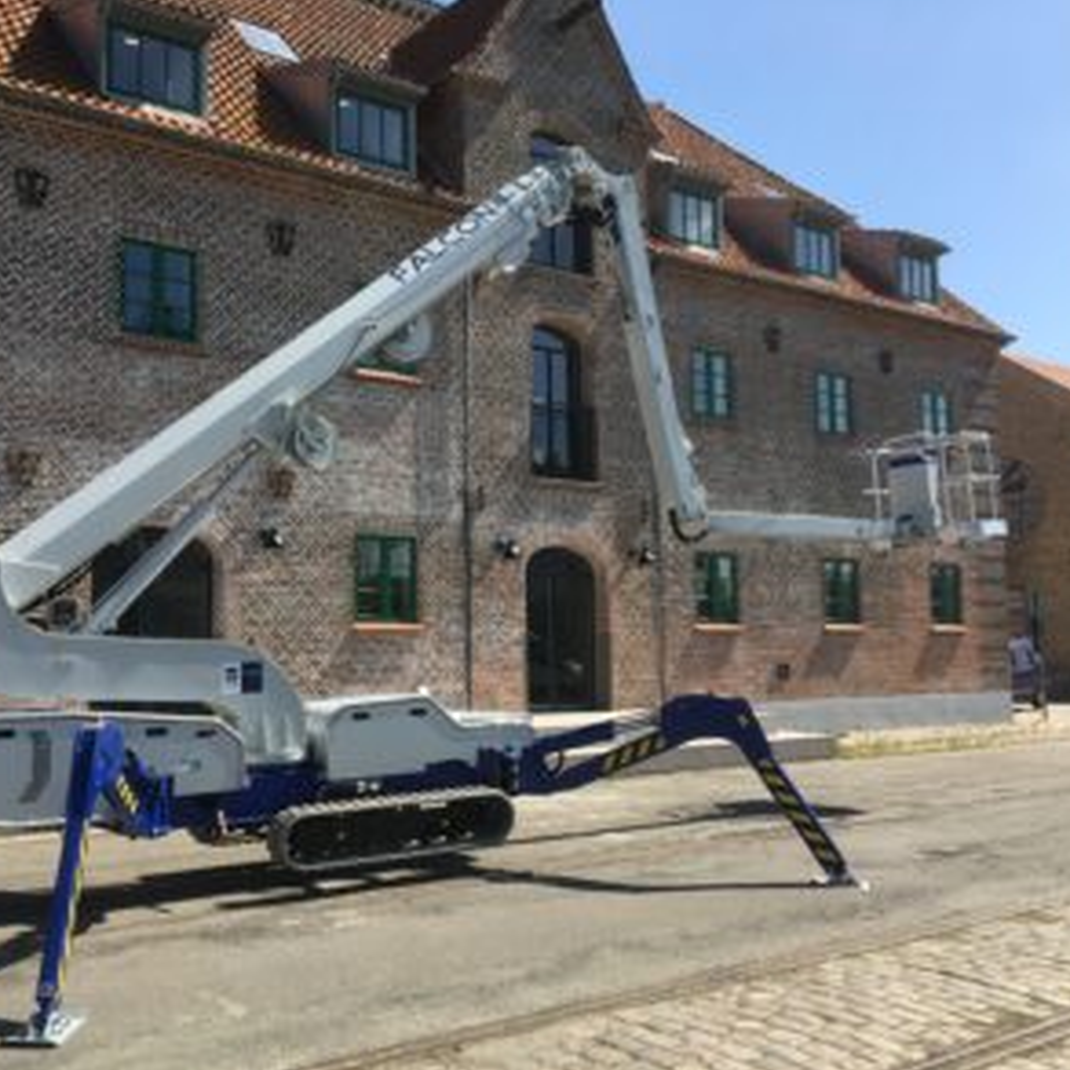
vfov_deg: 47.2
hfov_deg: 47.0
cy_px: 540
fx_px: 1224
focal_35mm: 35
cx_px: 446
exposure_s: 1/1479
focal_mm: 4.15
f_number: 2.2
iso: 25
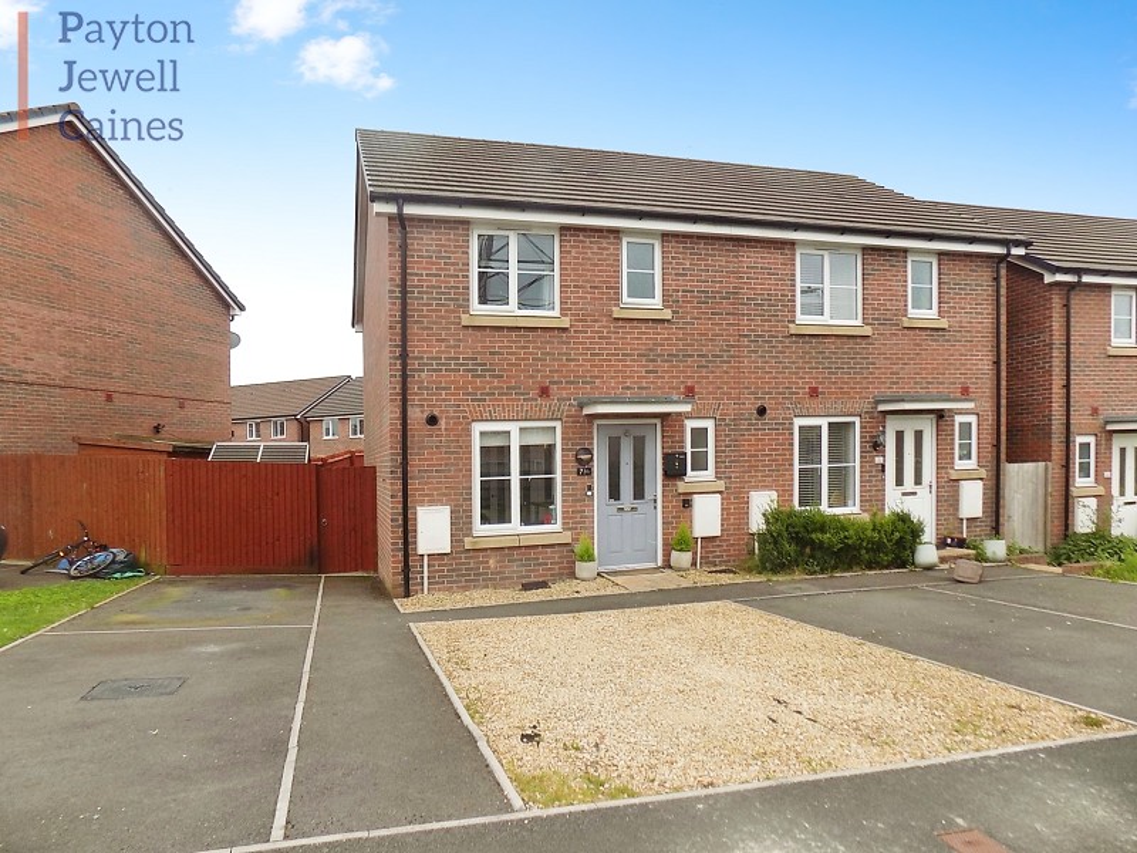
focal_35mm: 23
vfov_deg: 58.9
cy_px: 426
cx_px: 568
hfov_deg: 73.9
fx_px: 755
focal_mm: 4
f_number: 3.1
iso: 80
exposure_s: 1/200
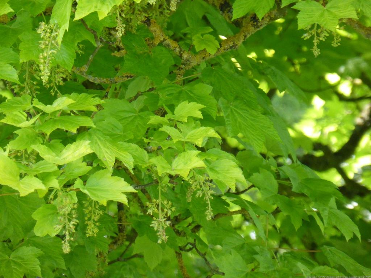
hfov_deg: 4.4
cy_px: 139
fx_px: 4834
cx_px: 186
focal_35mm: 451
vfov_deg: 3.3
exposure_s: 1/250
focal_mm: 73.1
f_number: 6
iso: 800
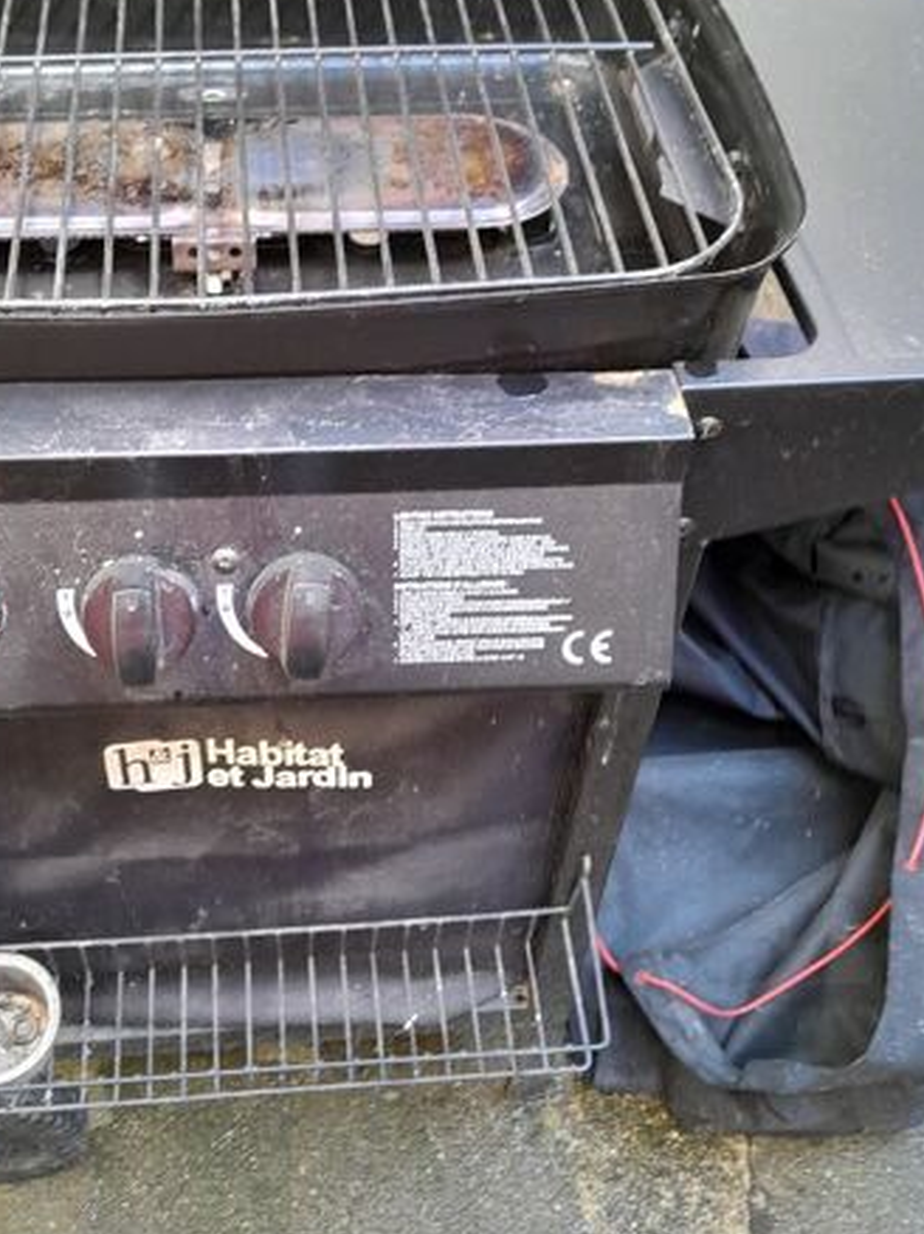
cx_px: 369
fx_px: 1354
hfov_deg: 37.5
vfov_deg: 48.9
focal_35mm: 38
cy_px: 544
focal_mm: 3.98
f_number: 1.8
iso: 125
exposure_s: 1/50
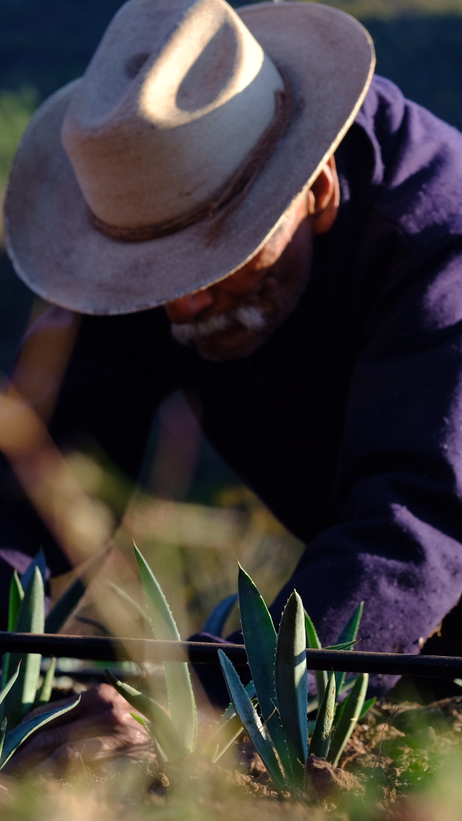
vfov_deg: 16.1
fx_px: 2896
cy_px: 410
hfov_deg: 9.1
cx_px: 266
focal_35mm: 133
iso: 500
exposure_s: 1/1000
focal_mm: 56
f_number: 5
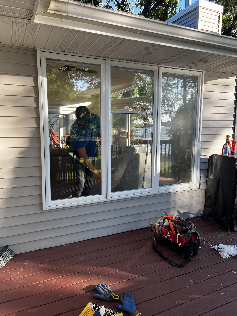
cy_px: 158
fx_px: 237
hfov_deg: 53.1
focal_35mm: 26
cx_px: 118
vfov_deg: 67.3
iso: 50
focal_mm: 5.7
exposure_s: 1/351
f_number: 1.5
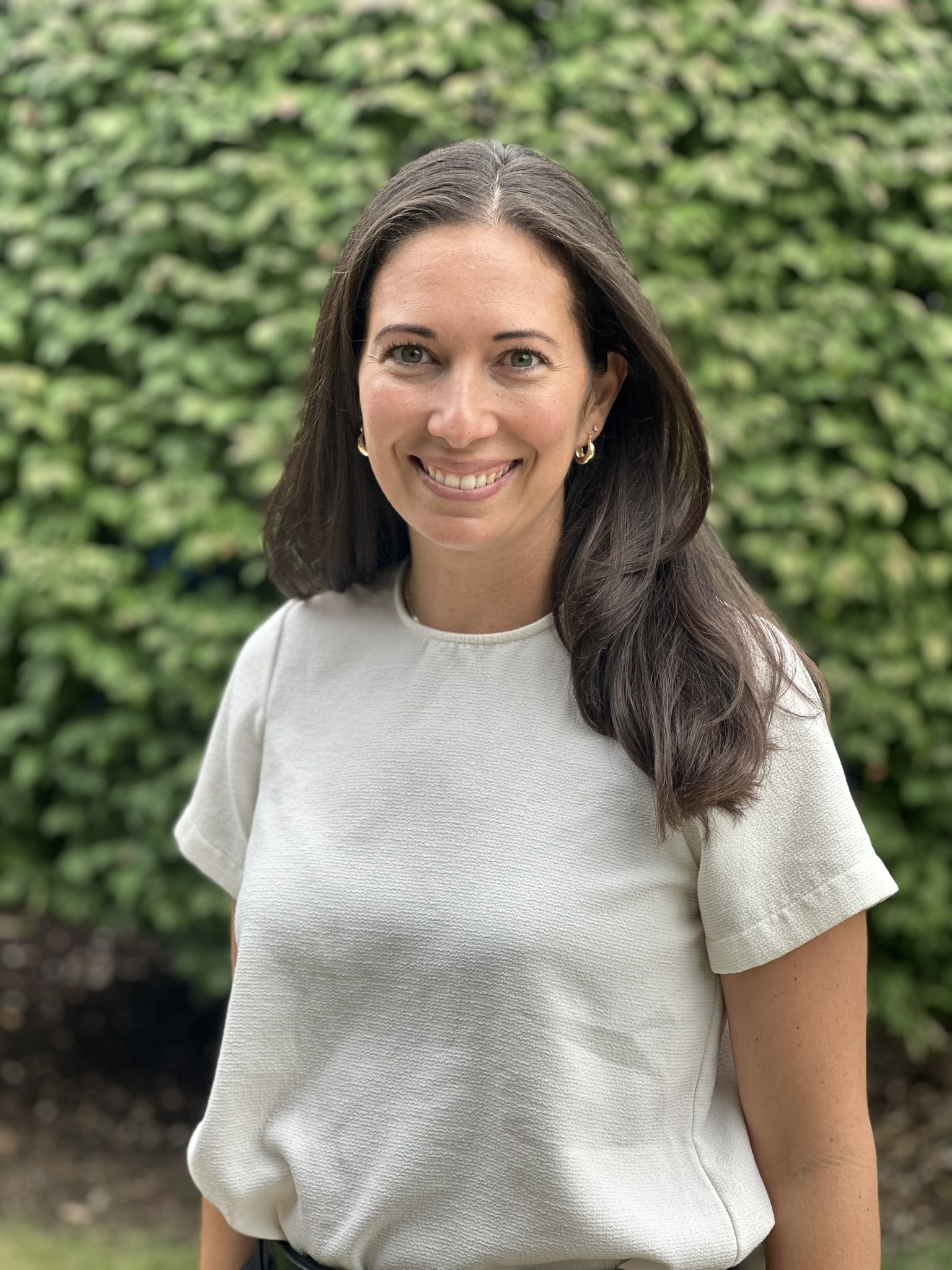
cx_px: 476
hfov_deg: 19.1
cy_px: 635
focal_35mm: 77
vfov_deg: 25.3
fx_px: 2824
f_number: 2.8
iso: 40
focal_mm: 9
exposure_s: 1/121
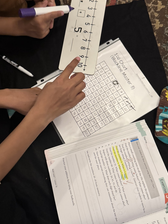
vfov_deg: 52.4
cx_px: 88
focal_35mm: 35
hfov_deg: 40.7
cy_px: 95
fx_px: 226
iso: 800
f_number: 1.78
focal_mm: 6.76
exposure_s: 1/60
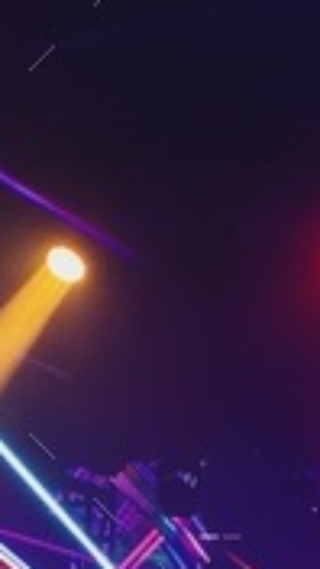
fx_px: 2866
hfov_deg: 6.4
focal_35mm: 190
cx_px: 317
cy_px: 483
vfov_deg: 11.3
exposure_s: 1/81
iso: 250
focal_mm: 6
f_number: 2
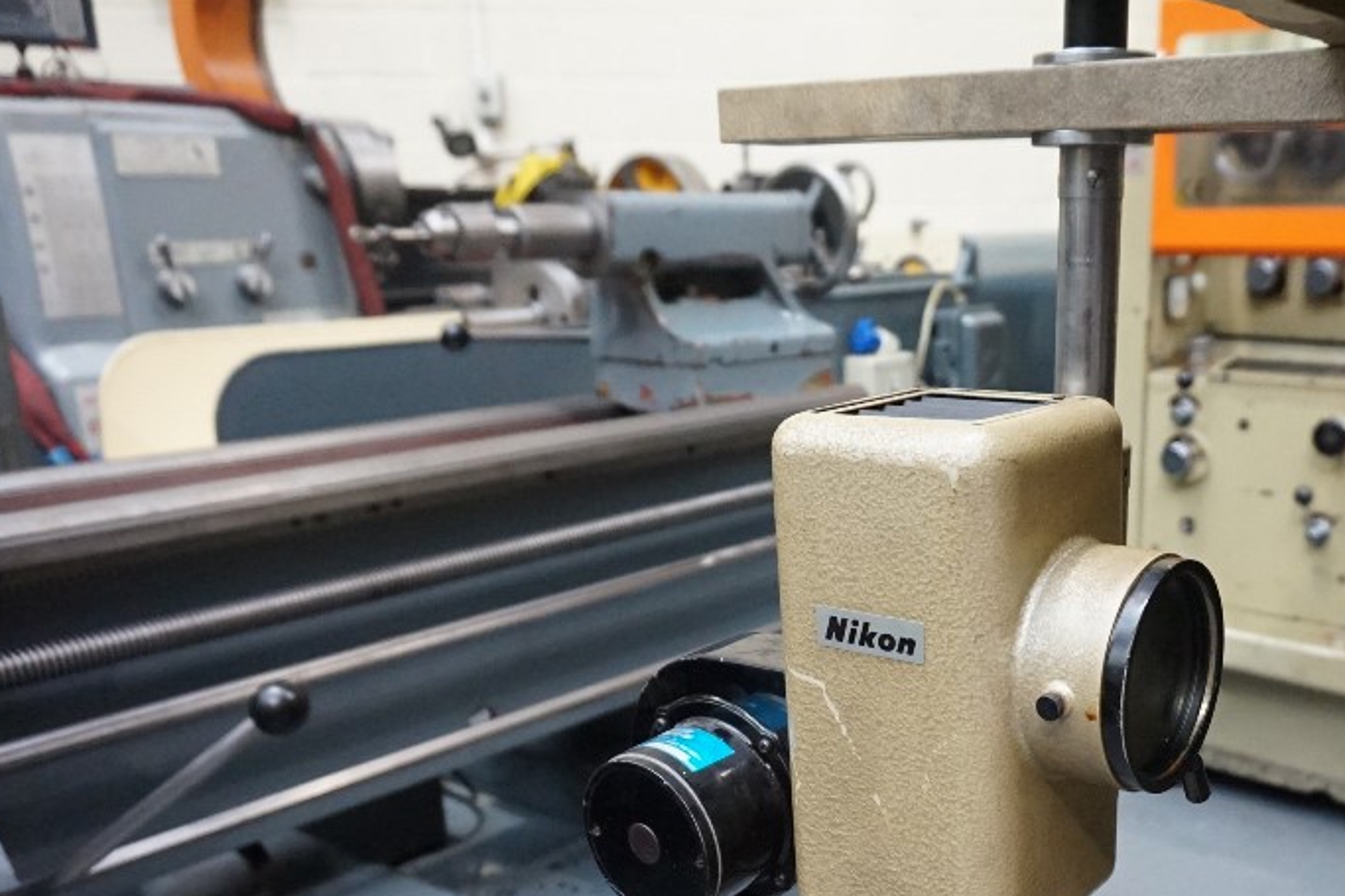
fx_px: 1345
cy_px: 637
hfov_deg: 51.9
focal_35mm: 36
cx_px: 924
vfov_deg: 36.3
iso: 3200
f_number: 3.5
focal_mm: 16
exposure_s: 1/100
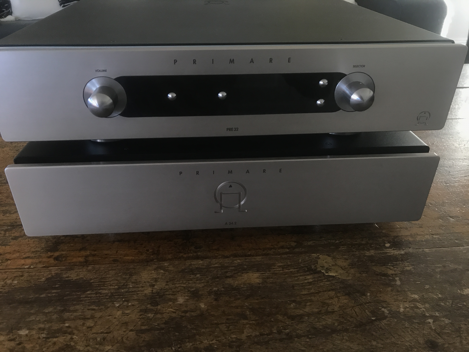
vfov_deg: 49.7
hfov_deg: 63.4
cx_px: 234
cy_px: 176
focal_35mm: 28
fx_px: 379
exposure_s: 1/17
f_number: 1.8
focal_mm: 3.99
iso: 64
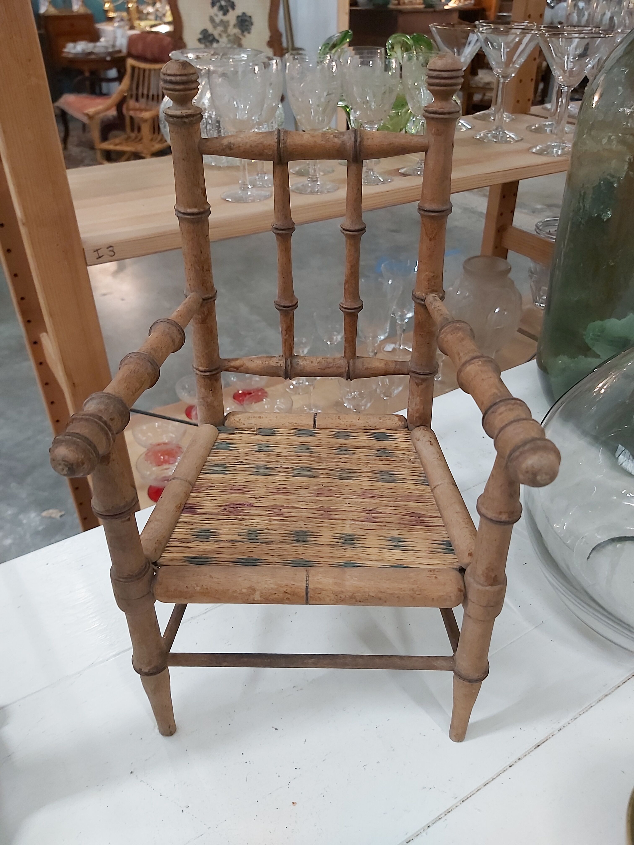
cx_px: 317
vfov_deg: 67.3
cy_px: 422
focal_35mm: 26
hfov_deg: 53.1
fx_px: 635
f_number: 1.7
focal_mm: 3.92
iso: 250
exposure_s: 1/33
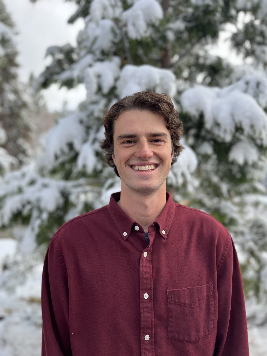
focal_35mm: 26
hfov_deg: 53.1
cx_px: 134
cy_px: 178
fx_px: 267
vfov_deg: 67.3
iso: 50
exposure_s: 1/577
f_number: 1.6
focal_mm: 5.1
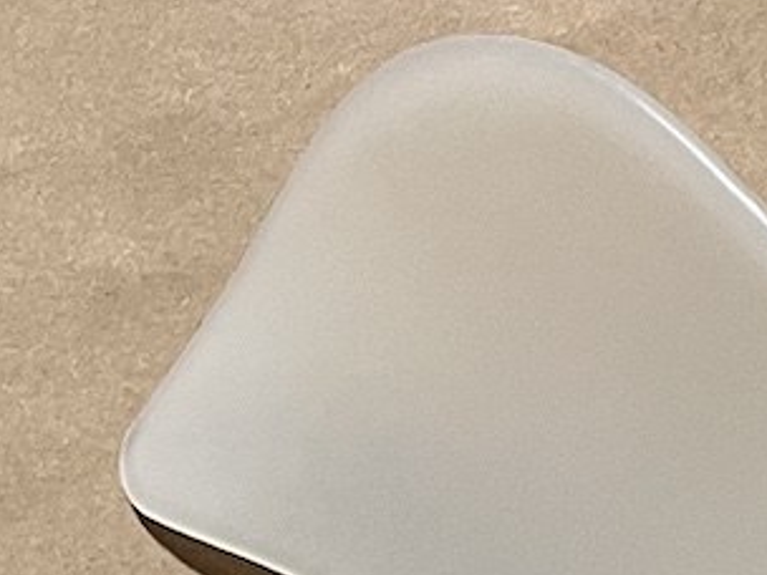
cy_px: 1503
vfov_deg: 8.1
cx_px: 1403
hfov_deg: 11.2
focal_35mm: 164
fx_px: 3634
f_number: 1.5
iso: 160
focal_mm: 5.7
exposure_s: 1/60
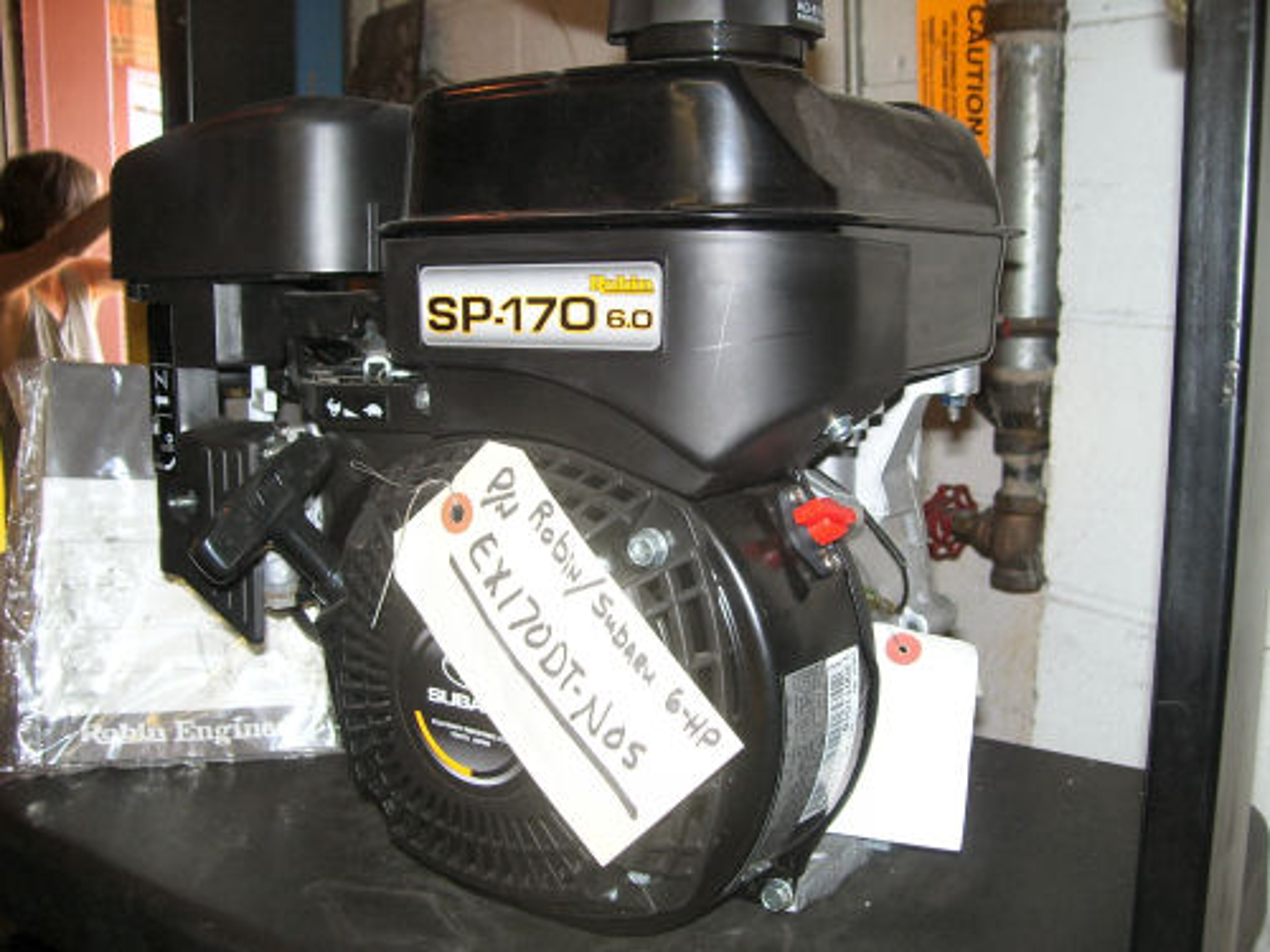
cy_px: 476
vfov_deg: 39.7
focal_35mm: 36
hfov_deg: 51.4
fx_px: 1321
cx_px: 635
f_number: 2.7
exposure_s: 1/60
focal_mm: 6
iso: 80
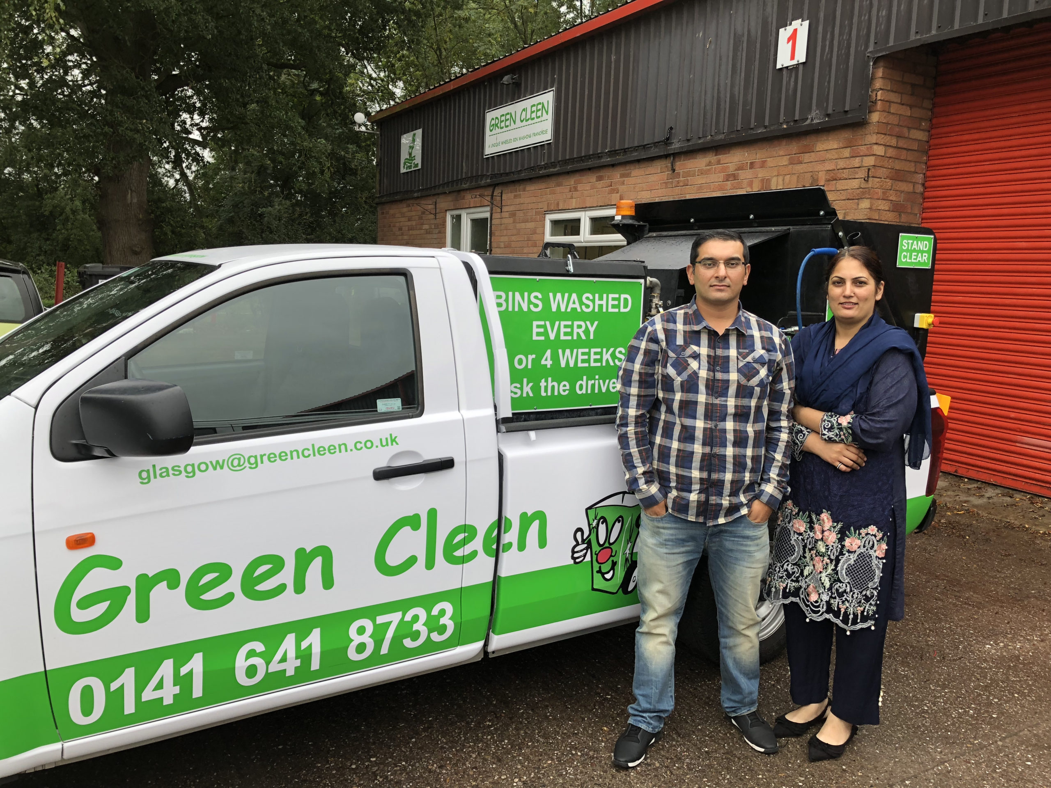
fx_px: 850
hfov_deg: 63.4
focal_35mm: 28
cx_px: 526
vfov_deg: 49.7
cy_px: 394
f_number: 1.8
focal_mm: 4
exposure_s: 1/262
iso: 20
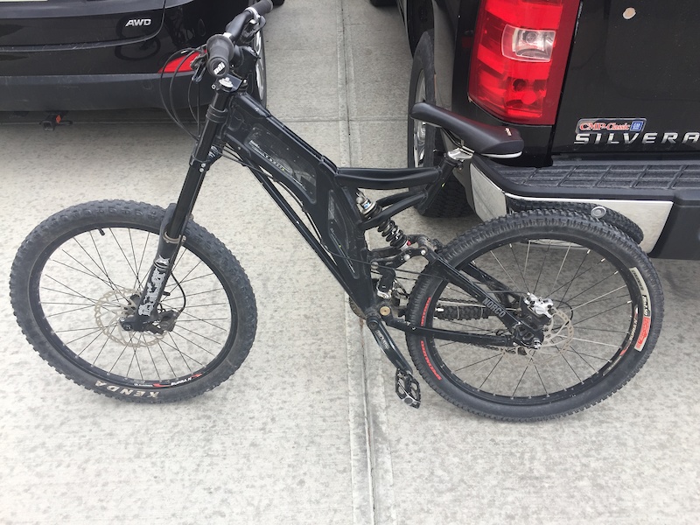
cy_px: 262
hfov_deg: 61.7
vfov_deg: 48.2
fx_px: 586
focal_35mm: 29
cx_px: 350
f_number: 2.2
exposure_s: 1/120
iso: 32
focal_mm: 4.15
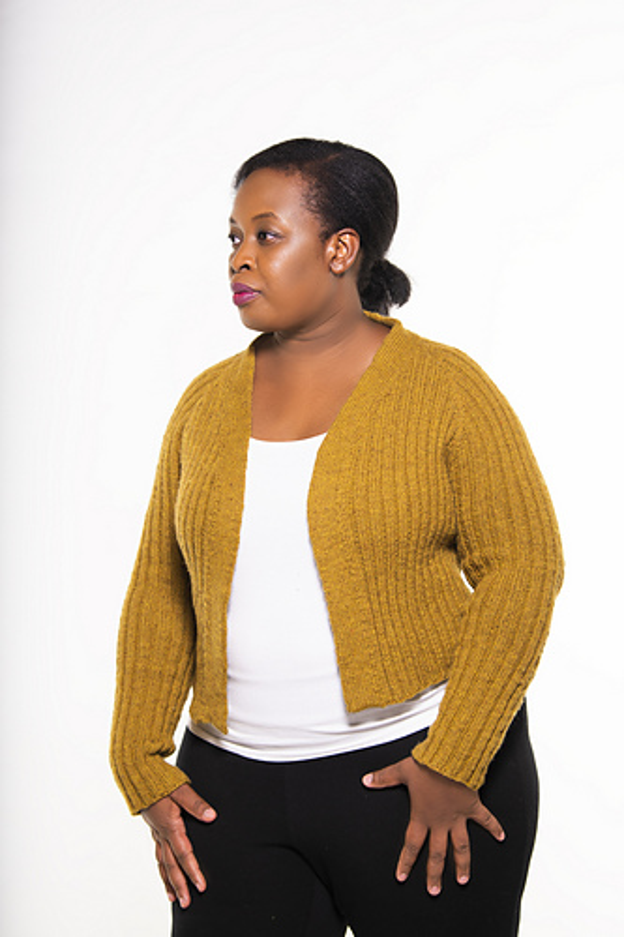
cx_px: 312
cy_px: 468
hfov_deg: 15.2
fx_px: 2341
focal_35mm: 90
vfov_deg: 22.6
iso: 100
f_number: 4
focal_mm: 90
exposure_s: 1/250
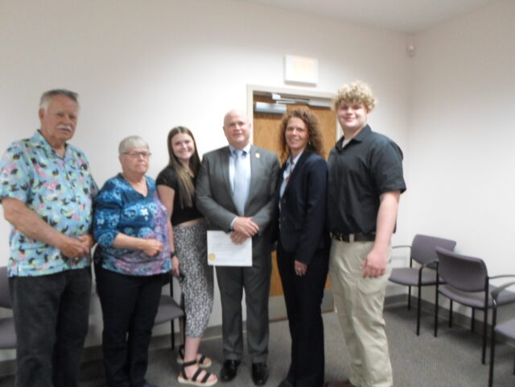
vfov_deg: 54.9
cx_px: 258
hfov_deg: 69.4
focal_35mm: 25
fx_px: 372
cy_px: 194
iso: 400
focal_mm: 4.5
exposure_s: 1/20
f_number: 2.5
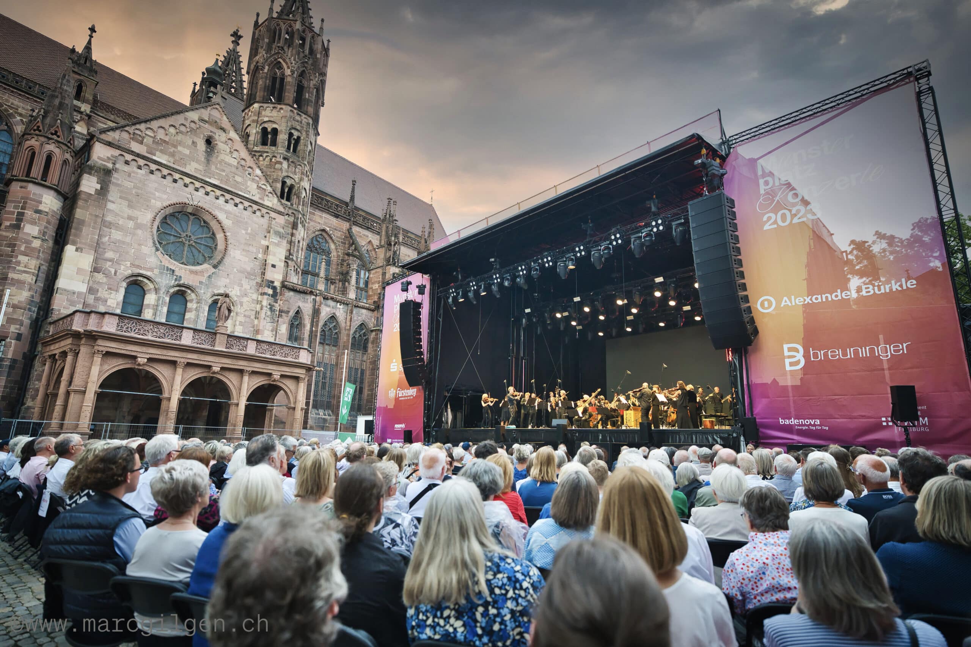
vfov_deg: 64.6
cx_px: 486
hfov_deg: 86.9
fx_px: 512
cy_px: 324
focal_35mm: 19
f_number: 2.8
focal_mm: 19
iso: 800
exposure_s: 1/250
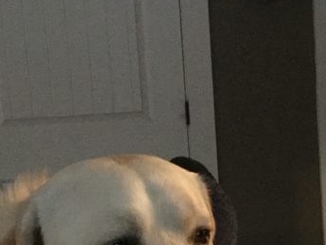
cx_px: 212
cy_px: 212
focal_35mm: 86
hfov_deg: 22.7
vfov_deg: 17.0
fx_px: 810
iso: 800
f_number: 2.4
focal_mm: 3.3
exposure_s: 1/15
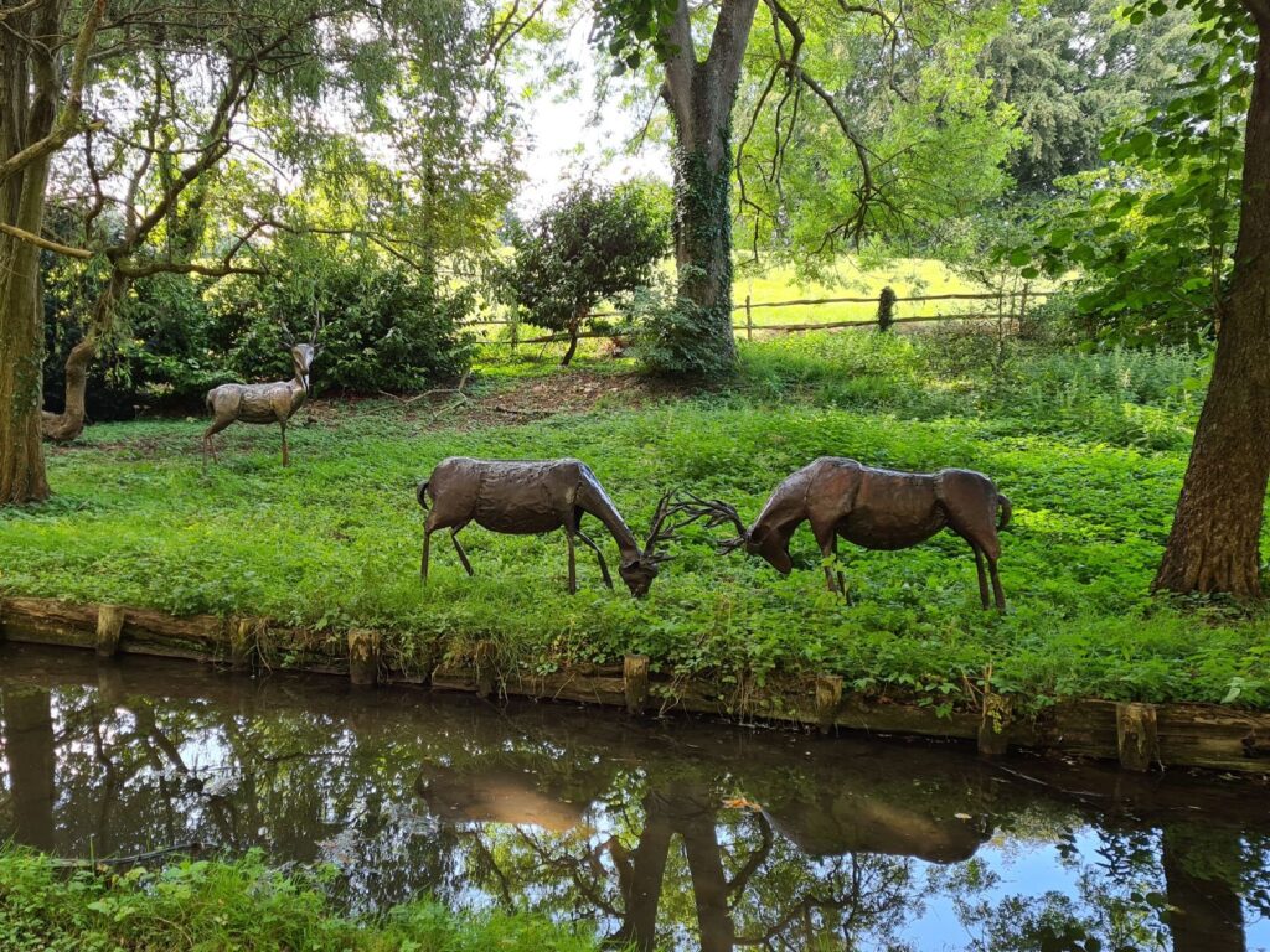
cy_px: 476
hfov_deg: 67.3
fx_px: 954
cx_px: 635
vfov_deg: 53.1
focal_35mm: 26
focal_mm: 5.4
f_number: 1.8
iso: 50
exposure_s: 1/100
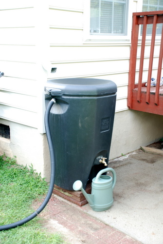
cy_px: 122
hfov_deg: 29.0
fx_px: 315
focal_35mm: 46
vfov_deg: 42.3
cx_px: 82
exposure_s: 1/15
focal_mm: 31
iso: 100
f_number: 4.2
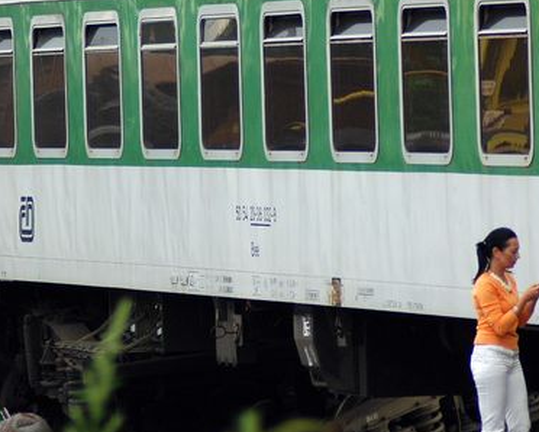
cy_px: 57
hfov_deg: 3.7
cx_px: 158
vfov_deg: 3.0
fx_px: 8352
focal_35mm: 523
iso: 320
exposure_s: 1/500
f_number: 4.5
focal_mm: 135
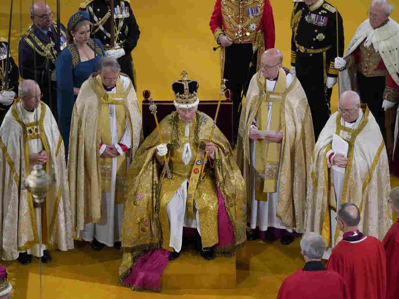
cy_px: 150
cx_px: 191
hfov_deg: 6.1
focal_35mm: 326
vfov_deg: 4.6
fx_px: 3758
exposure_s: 1/250
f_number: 5.6
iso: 8000
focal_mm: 300
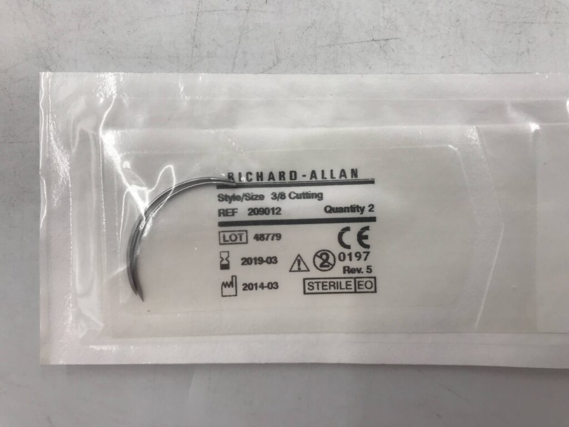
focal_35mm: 28
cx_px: 284
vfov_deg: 49.7
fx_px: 460
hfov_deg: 63.4
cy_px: 214
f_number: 1.8
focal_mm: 3.99
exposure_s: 1/241
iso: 20
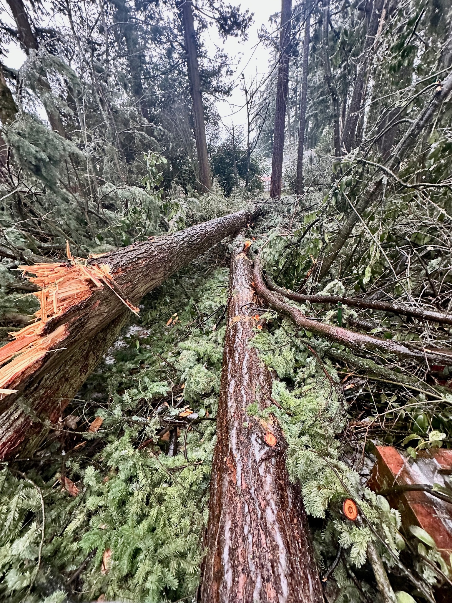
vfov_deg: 102.1
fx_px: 244
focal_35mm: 14
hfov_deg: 85.7
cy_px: 302
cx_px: 226
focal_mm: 2.22
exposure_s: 1/60
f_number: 2.2
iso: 400
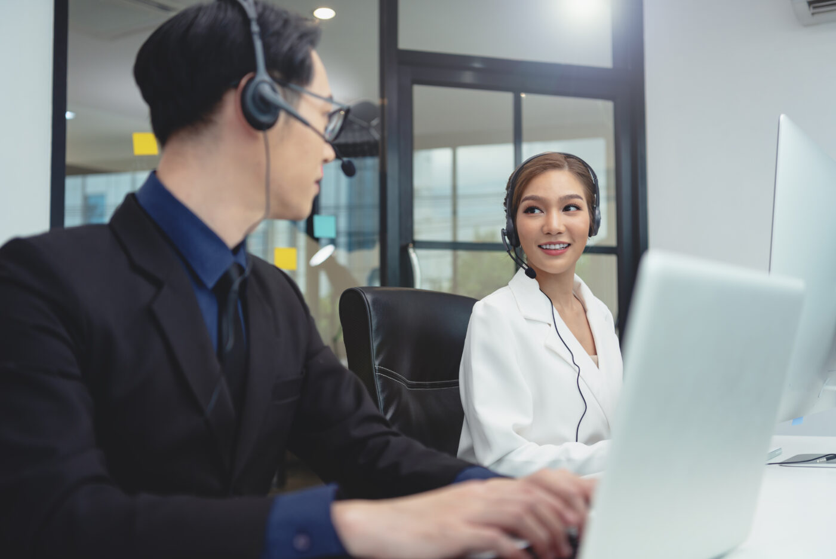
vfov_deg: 29.3
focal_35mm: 46
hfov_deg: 42.7
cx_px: 418
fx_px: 1069
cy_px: 280
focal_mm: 46
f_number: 2.8
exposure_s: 1/125
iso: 320
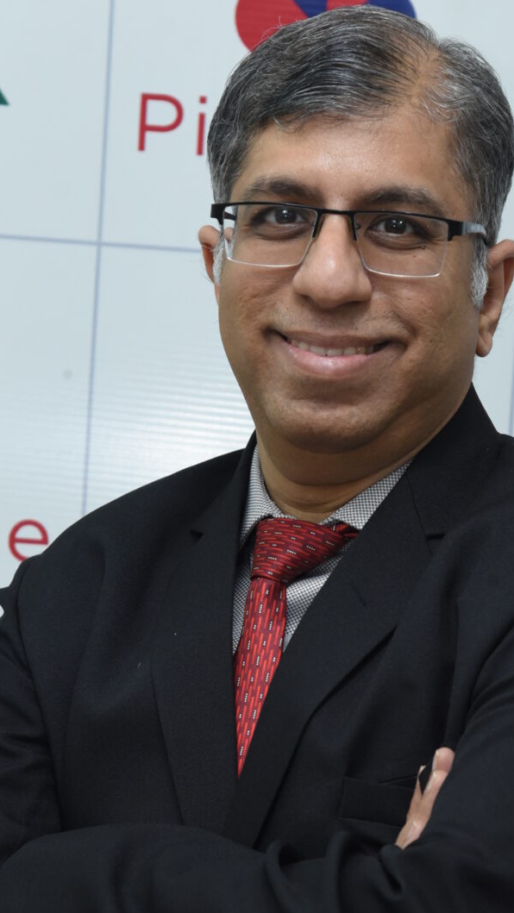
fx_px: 3585
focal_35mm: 148
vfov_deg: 14.5
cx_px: 316
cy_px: 620
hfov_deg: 8.2
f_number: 5.6
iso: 2000
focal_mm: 78
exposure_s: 1/125
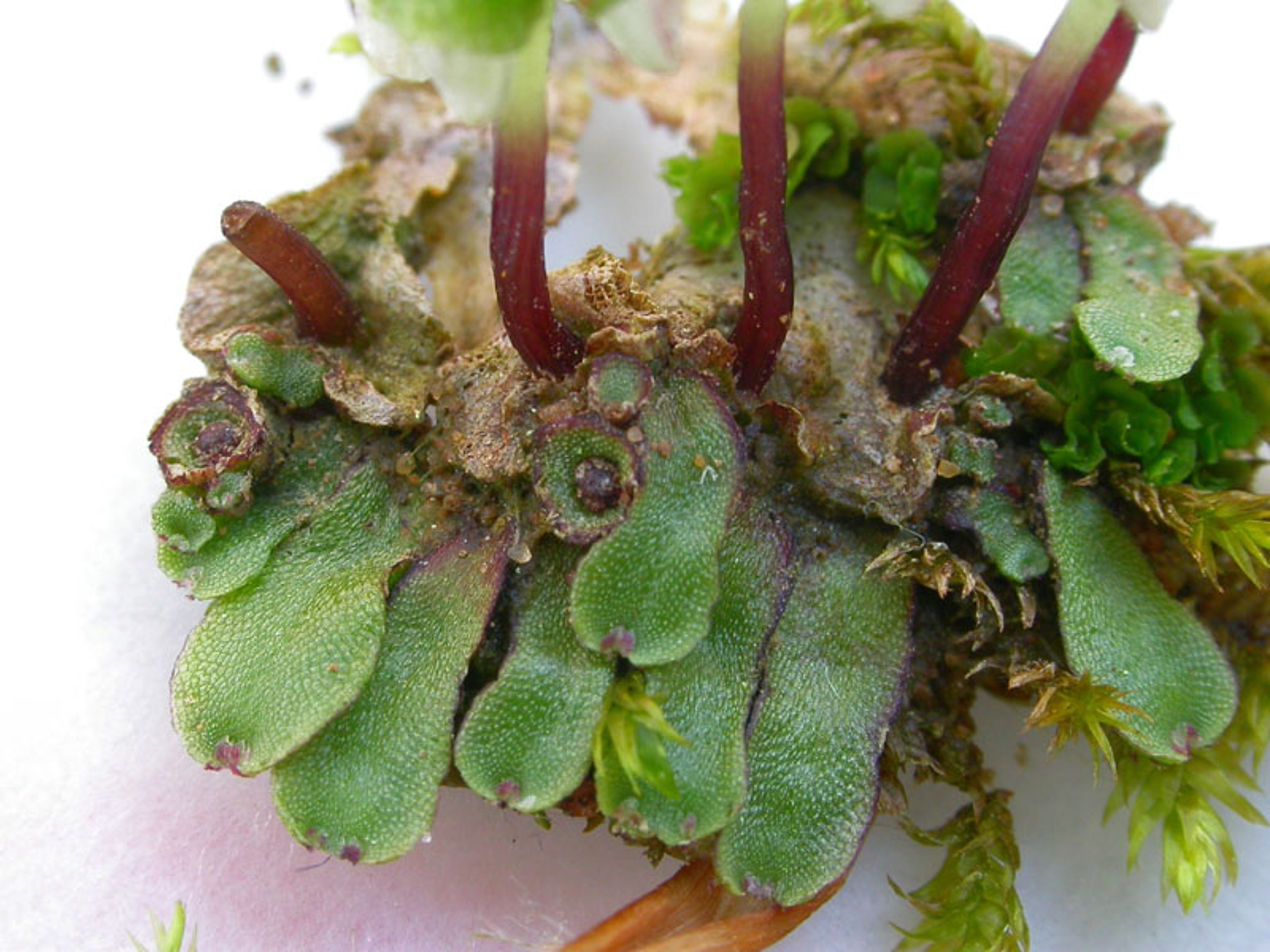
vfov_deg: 13.5
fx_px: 4036
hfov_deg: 17.9
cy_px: 476
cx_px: 635
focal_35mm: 110
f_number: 9.5
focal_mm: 22.9
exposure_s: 1/15
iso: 100
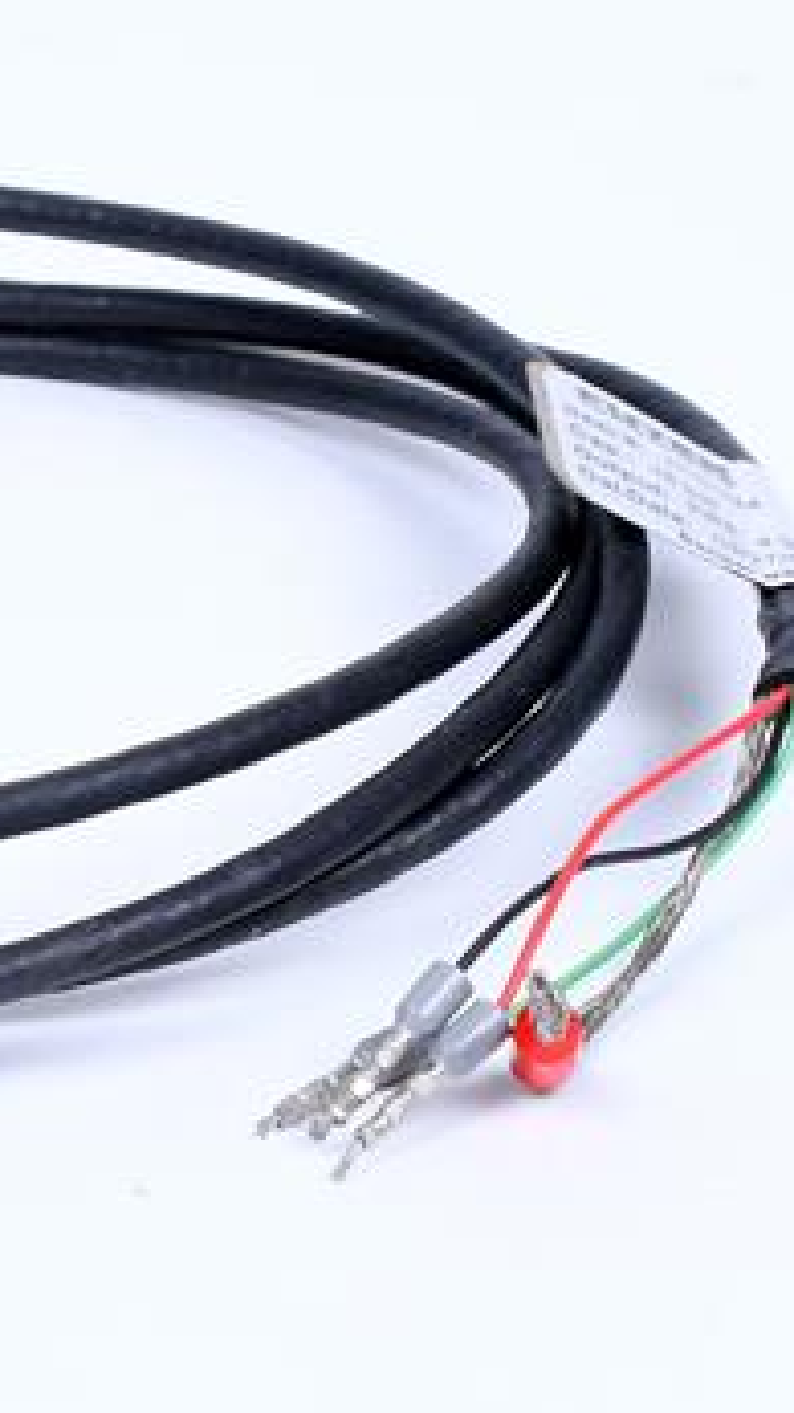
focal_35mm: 87
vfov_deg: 24.5
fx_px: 3259
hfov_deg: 13.4
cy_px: 719
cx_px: -257
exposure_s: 1/200
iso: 200
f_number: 14
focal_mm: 32
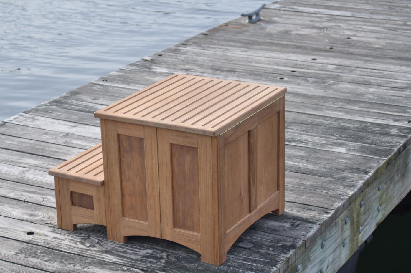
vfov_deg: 15.8
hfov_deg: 23.7
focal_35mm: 86
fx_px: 981
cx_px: 198
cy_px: 156
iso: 200
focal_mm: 50
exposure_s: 1/800
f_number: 4.5
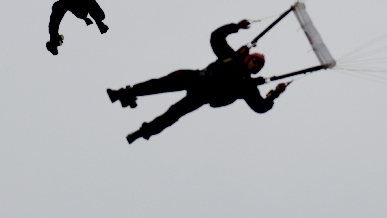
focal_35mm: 529
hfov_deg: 4.1
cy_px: -106
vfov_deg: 2.3
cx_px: 280
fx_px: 5428
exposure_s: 1/1250
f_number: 4.5
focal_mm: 200
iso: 250
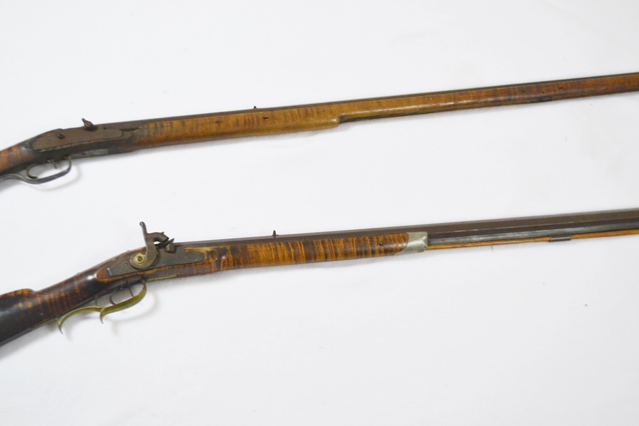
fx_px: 772
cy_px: 213
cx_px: 320
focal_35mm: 44
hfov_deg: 45.0
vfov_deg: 30.9
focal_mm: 29
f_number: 4.5
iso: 500
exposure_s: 1/60
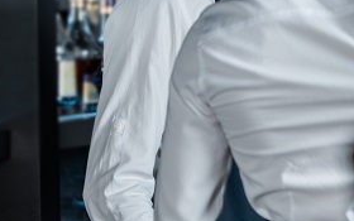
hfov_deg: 3.7
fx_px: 5441
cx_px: 563
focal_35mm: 564
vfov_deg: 2.3
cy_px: 51
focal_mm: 155
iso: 100
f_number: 3.2
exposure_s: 1/200
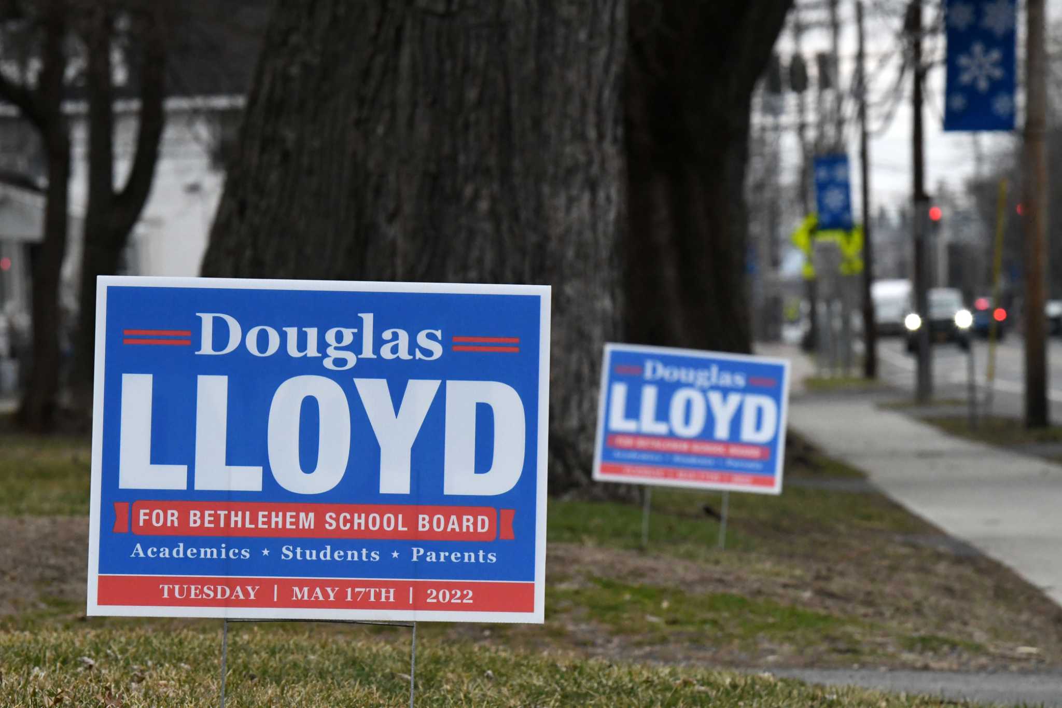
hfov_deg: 8.3
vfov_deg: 5.6
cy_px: 354
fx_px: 7300
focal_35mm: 248
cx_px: 531
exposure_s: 1/2000
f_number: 9
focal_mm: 165
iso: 4000
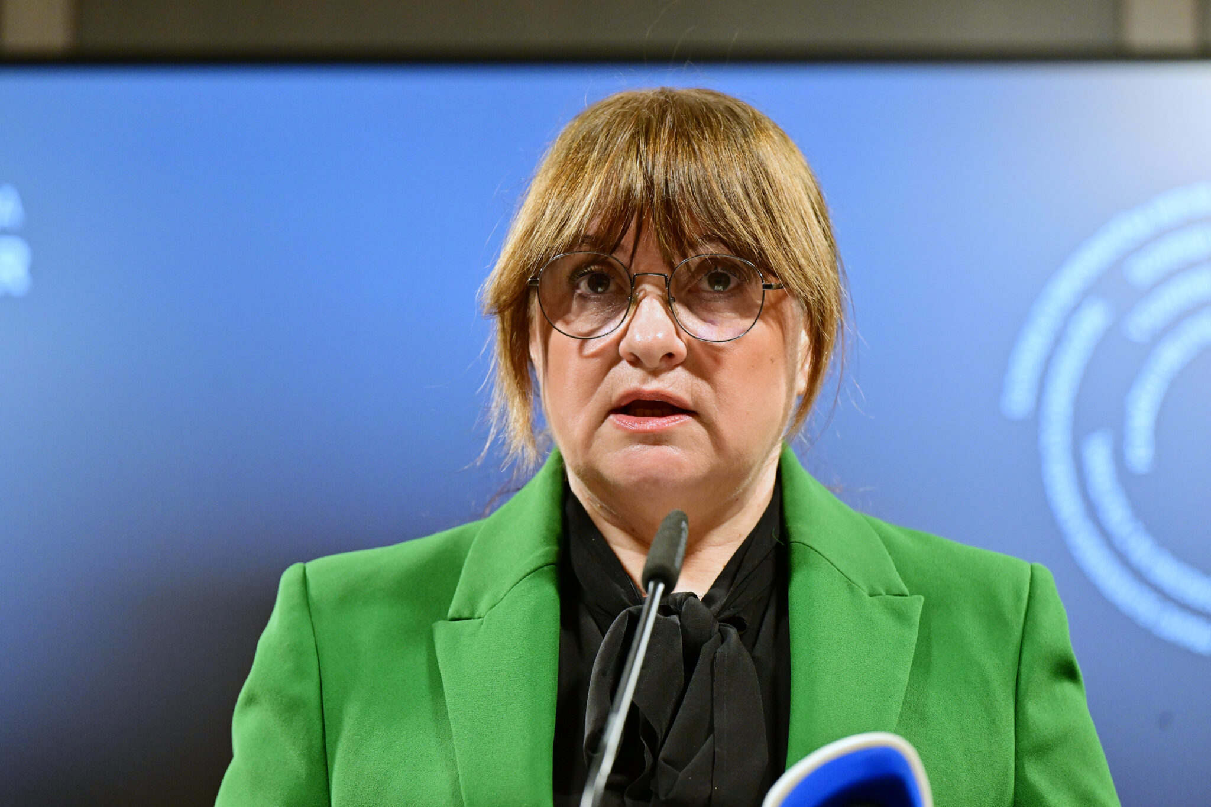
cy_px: 404
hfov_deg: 10.3
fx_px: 6727
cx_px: 606
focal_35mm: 200
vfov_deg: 6.9
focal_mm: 200
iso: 2500
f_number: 4.5
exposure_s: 1/250
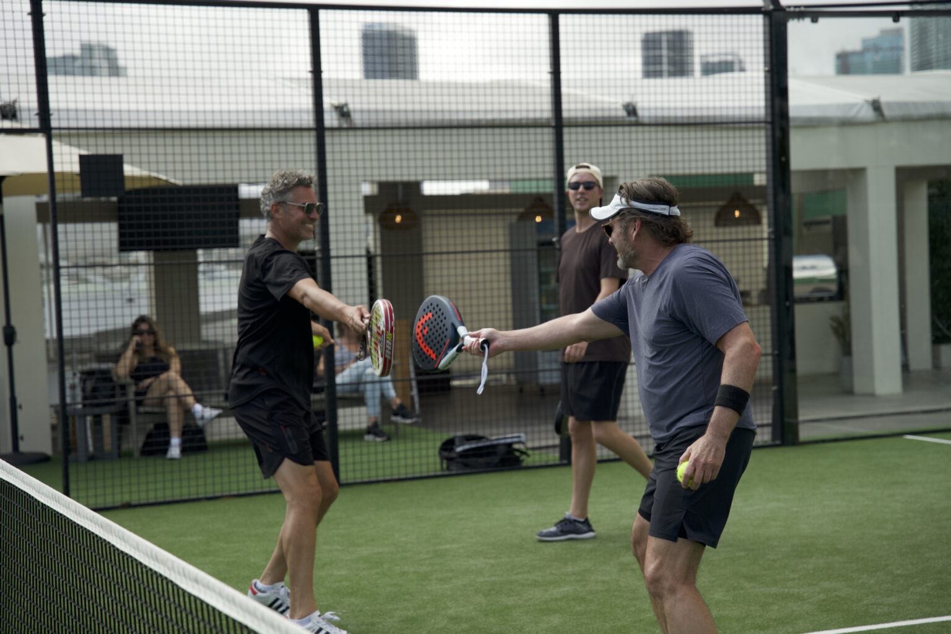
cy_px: 317
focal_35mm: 70
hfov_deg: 28.8
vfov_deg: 19.5
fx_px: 1849
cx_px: 476
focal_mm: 70
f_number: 4
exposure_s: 1/640
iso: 500
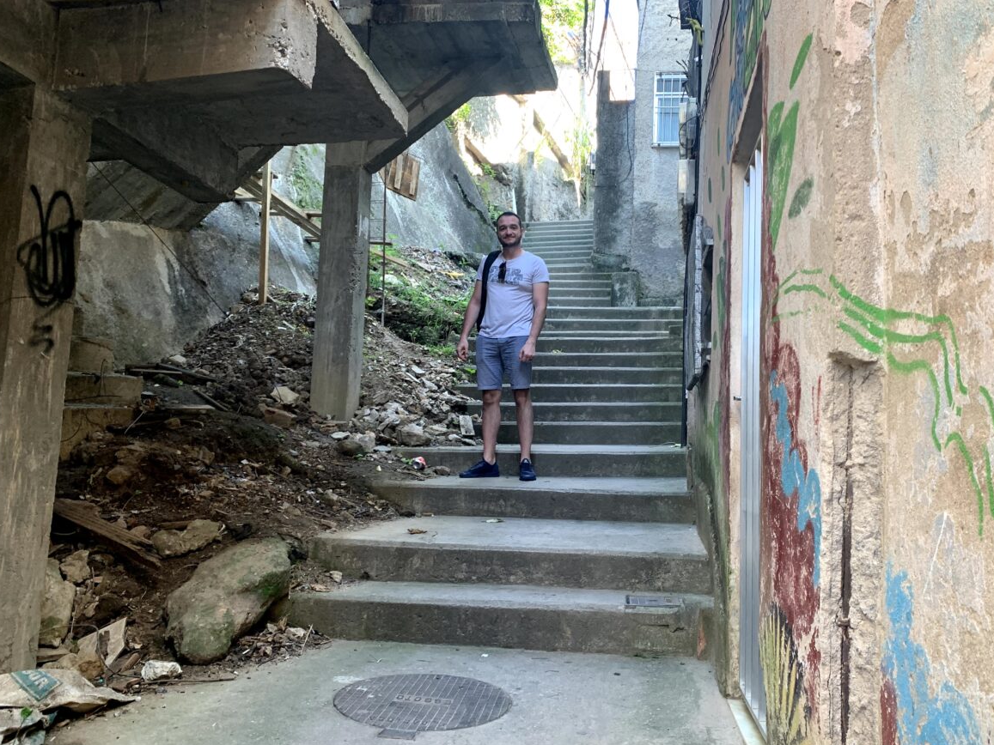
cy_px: 386
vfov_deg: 48.2
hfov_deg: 61.5
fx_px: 833
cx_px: 544
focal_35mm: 29
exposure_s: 1/96
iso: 100
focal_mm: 4.25
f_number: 1.8
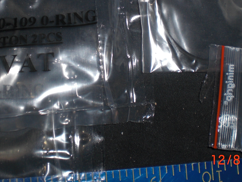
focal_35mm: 74
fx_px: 517
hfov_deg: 26.3
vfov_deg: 19.5
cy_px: 19
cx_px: 131
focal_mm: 6.3
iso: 64
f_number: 3.1
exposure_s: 1/60
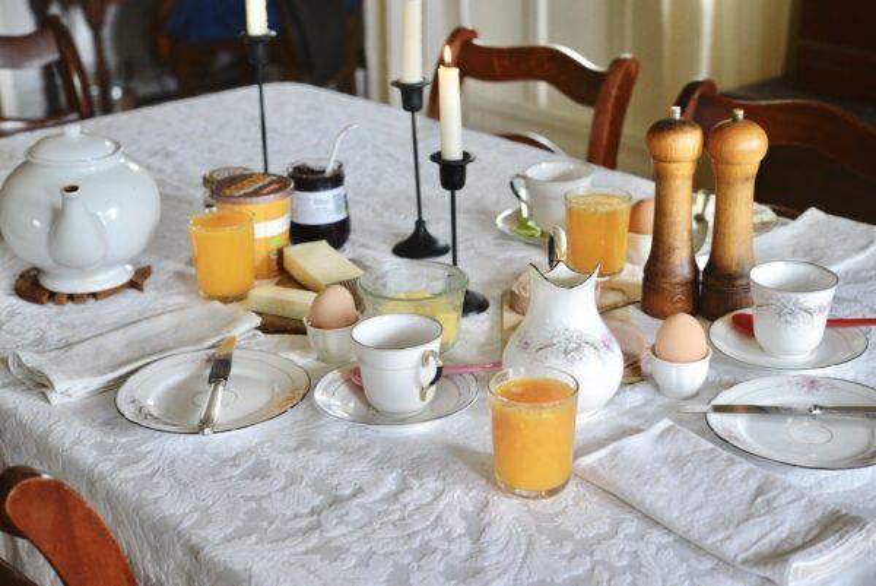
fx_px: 1461
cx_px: 438
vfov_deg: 22.7
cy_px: 293
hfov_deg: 33.4
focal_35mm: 60
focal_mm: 60
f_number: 5.6
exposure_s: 1/200
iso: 2500
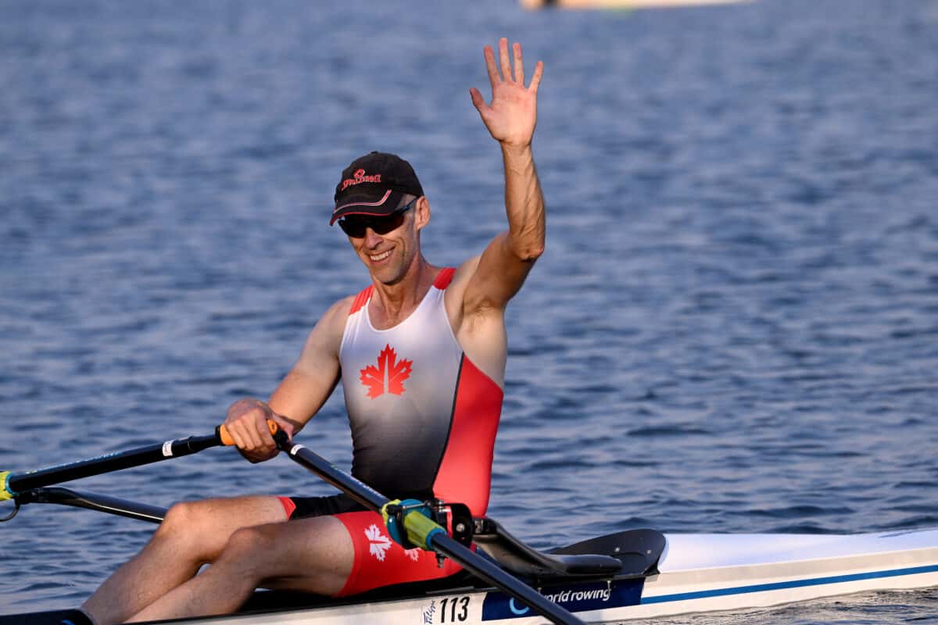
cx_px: 469
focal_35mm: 310
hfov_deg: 6.6
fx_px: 8077
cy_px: 312
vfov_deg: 4.4
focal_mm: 310
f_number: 7.1
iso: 500
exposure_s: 1/1000
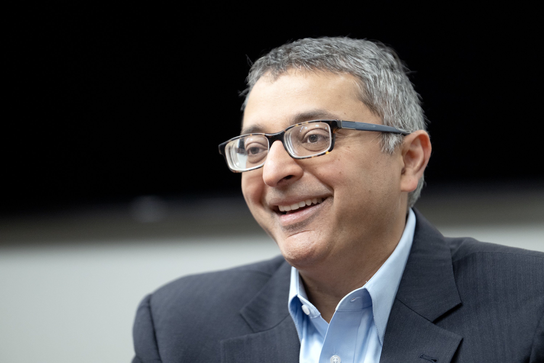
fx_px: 2795
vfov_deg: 7.4
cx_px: 272
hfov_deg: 11.1
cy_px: 182
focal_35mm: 185
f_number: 3.2
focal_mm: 185
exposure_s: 1/160
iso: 2000
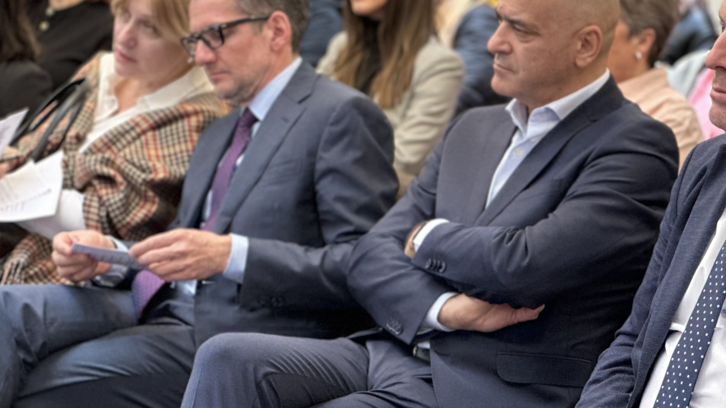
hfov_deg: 16.9
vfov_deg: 9.5
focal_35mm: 127
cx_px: 411
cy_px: 83
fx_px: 2445
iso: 125
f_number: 2.8
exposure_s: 1/33
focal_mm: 9
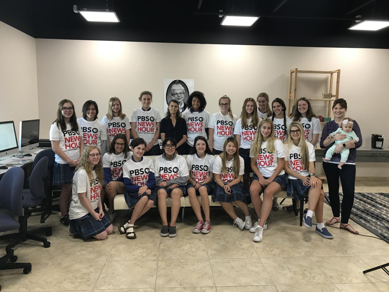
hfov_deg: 63.4
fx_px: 315
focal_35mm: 28
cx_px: 194
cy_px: 146
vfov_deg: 49.8
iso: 32
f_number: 1.8
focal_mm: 3.99
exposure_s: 1/30
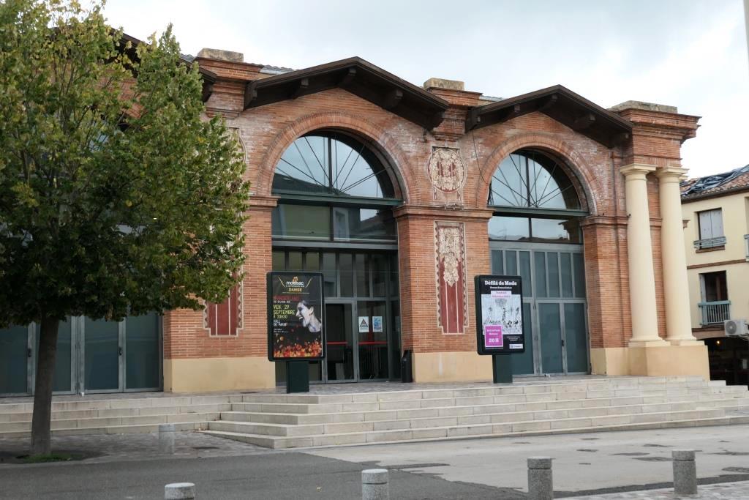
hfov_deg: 41.1
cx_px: 374
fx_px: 999
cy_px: 250
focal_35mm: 48
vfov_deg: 28.1
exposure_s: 1/500
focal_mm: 17.6
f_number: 4.2
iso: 200
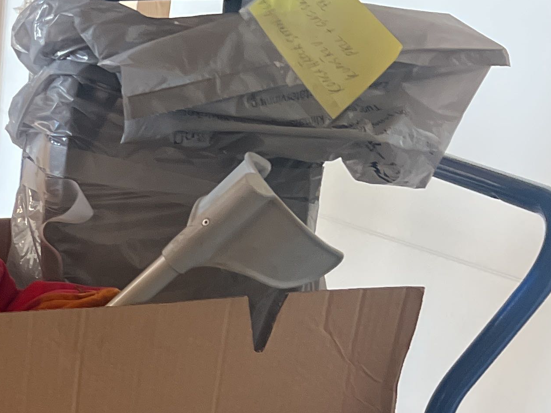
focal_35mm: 83
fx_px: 1321
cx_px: -236
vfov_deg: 16.5
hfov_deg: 20.7
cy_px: 580
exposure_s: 1/60
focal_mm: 5.7
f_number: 1.5
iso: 320
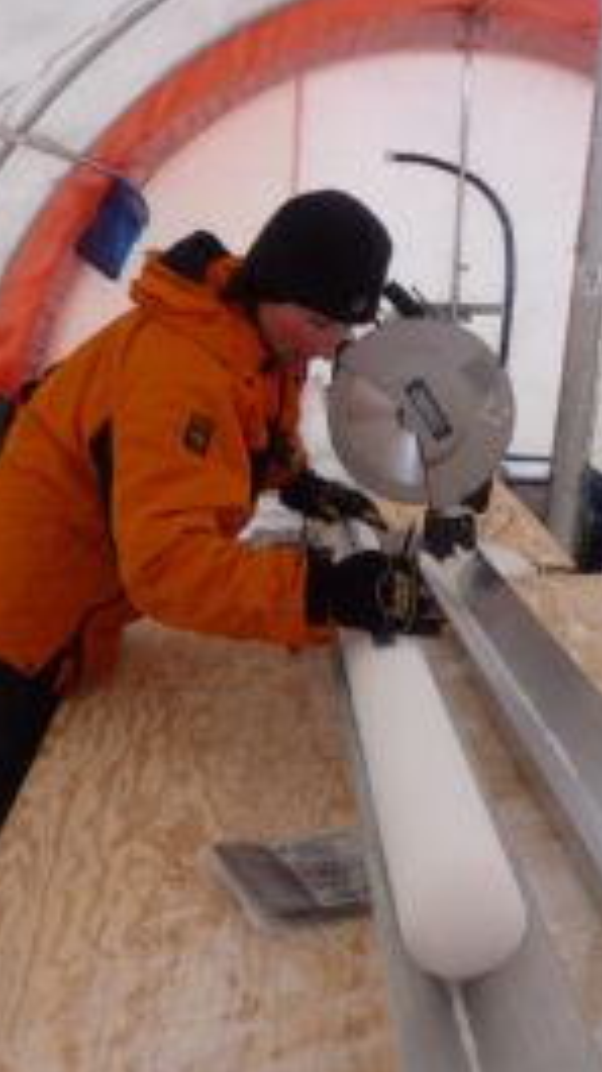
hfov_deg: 29.7
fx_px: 1135
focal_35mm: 40
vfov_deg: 50.5
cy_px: 530
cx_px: 275
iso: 80
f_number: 4
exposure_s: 1/125
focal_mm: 4.8
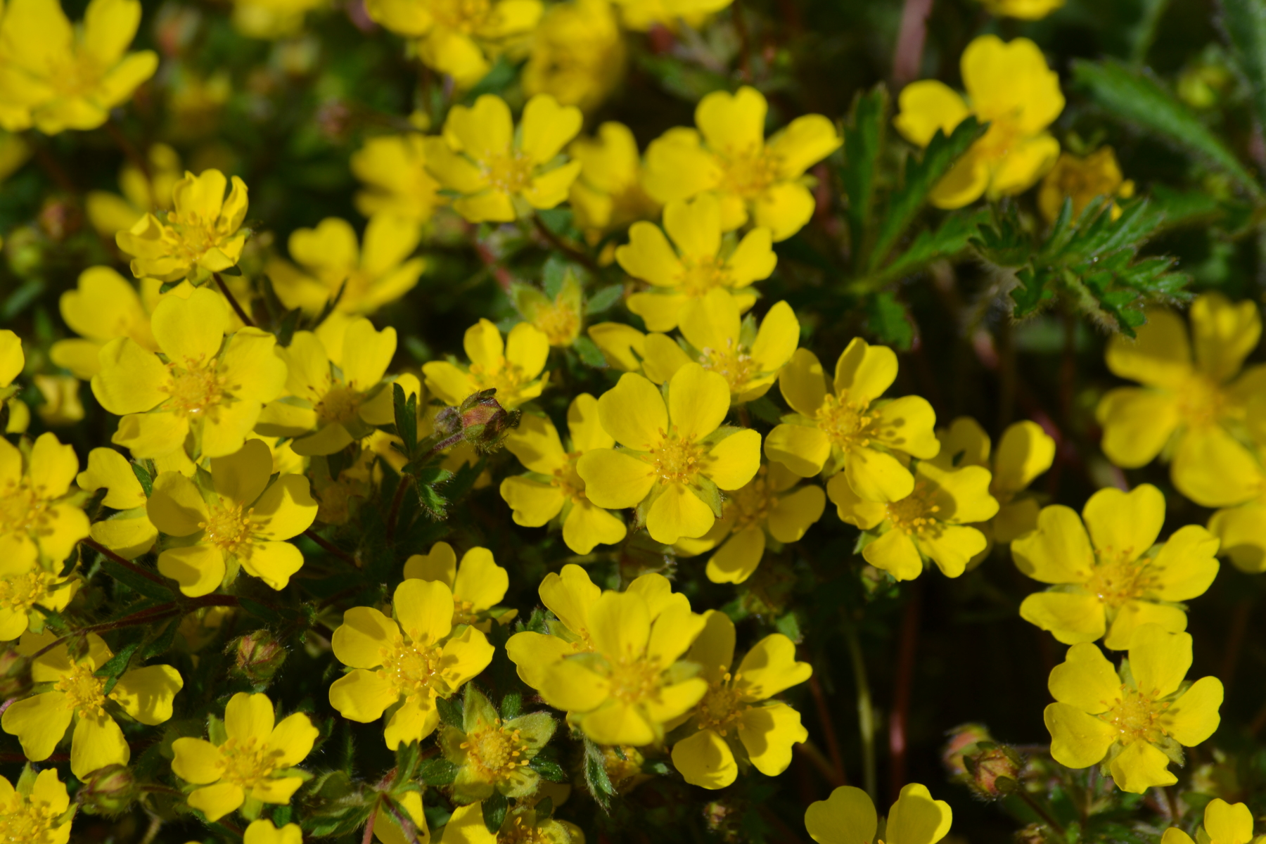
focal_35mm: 450
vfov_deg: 3.1
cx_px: 633
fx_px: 15824
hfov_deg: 4.6
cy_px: 422
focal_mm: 300
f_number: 8
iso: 100
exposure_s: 1/400
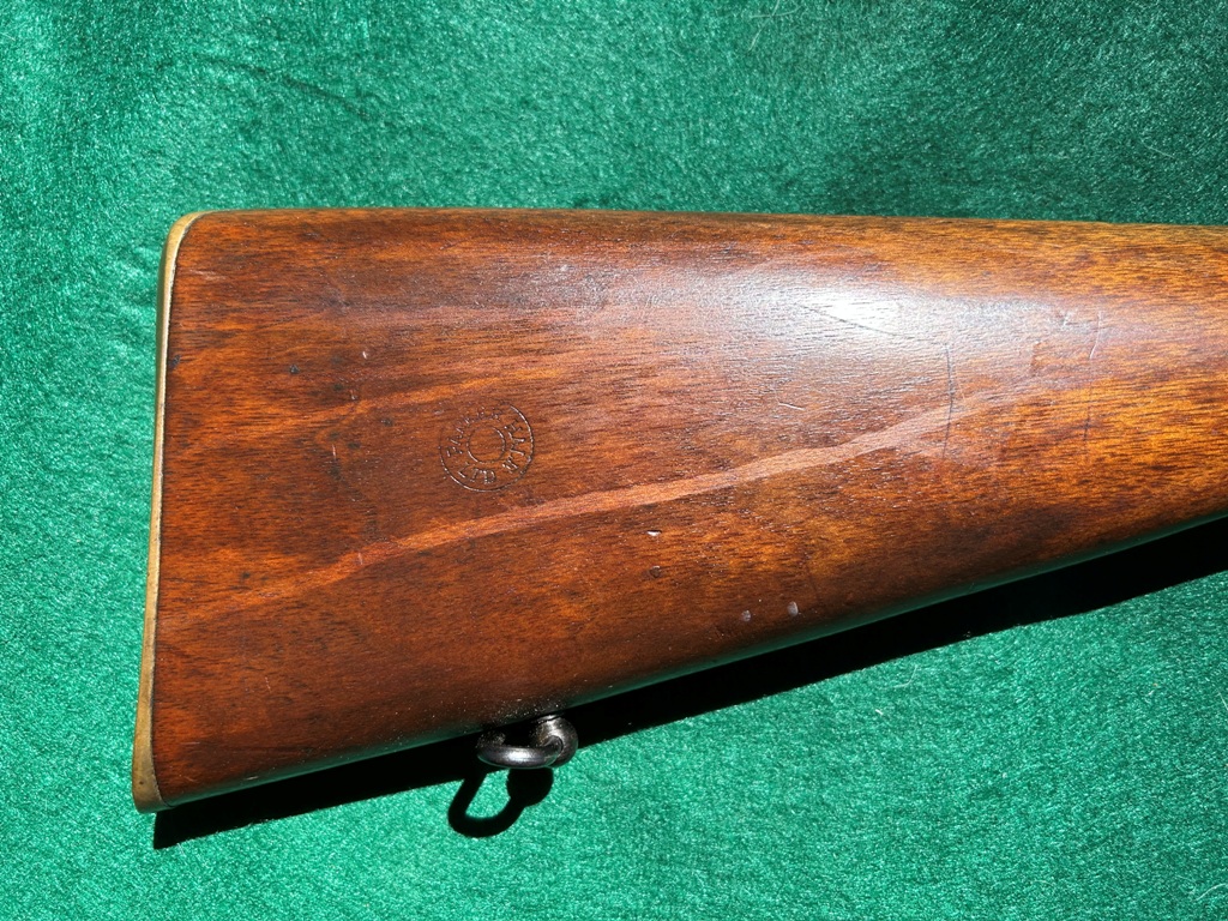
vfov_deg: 53.1
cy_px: 460
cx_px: 614
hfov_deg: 67.3
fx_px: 922
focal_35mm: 26
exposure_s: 1/1972
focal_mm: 5.7
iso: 50
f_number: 1.5
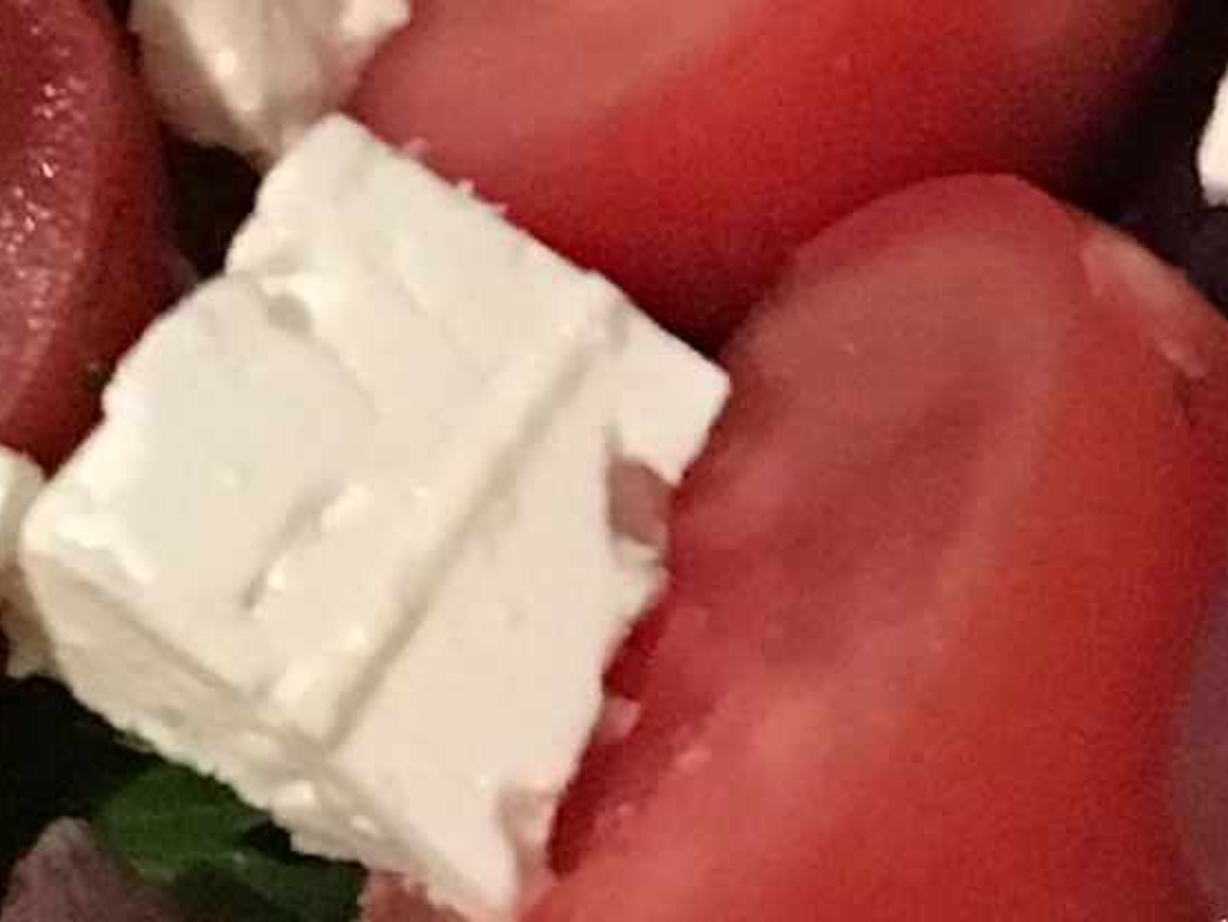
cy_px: 674
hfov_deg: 8.9
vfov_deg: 7.0
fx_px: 7488
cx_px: 2272
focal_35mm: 211
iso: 320
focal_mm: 4.15
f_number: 2.2
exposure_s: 1/17
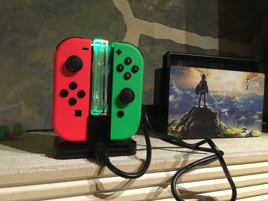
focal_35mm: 29
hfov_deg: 61.7
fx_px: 225
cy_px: 100
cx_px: 134
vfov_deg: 48.2
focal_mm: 4.15
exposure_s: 1/15
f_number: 2.2
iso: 250
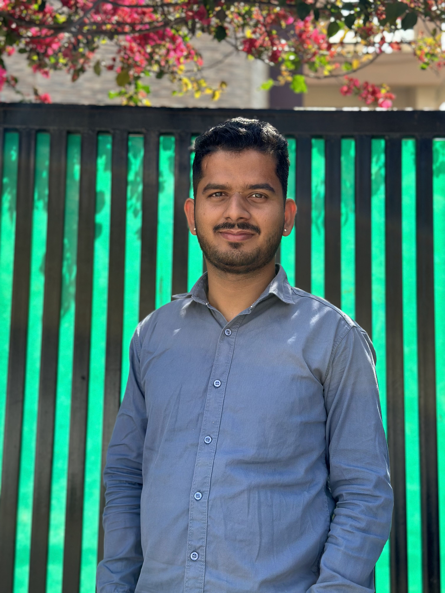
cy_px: 296
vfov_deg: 39.7
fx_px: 823
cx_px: 222
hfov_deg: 30.3
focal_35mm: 48
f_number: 1.78
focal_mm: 6.86
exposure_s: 1/1145
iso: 80
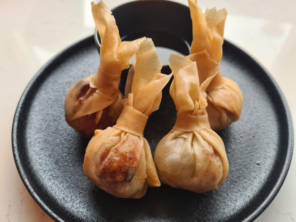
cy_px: 111
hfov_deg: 67.3
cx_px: 148
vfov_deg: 53.1
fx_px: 222
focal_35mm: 26
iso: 160
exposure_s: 1/50
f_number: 1.8
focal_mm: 5.4
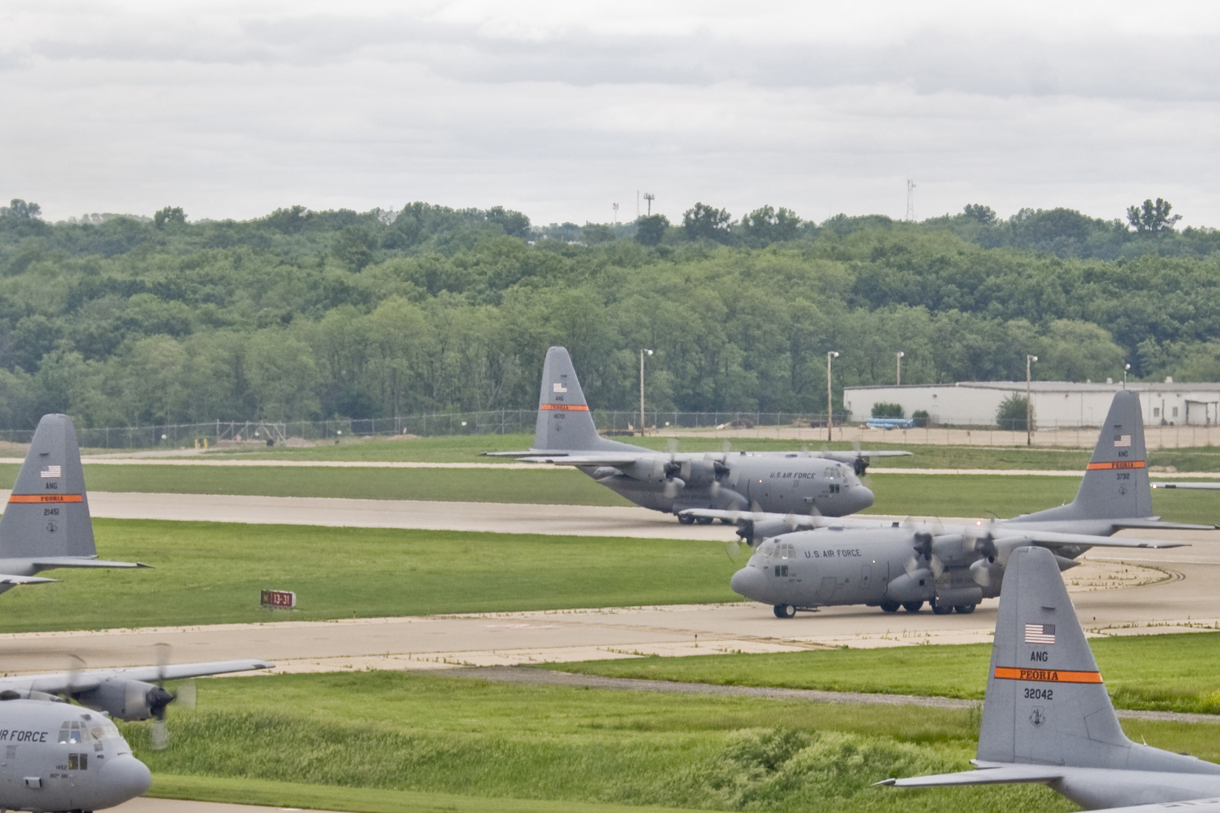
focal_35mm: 234
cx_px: 748
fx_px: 7927
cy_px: 628
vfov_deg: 5.9
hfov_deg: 8.8
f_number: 11
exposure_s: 1/160
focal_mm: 85
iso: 320
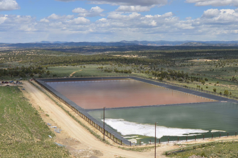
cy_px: 89
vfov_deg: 23.7
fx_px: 376
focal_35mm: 57
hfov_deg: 35.0
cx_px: 141
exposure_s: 1/250
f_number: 8
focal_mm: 24
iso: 100
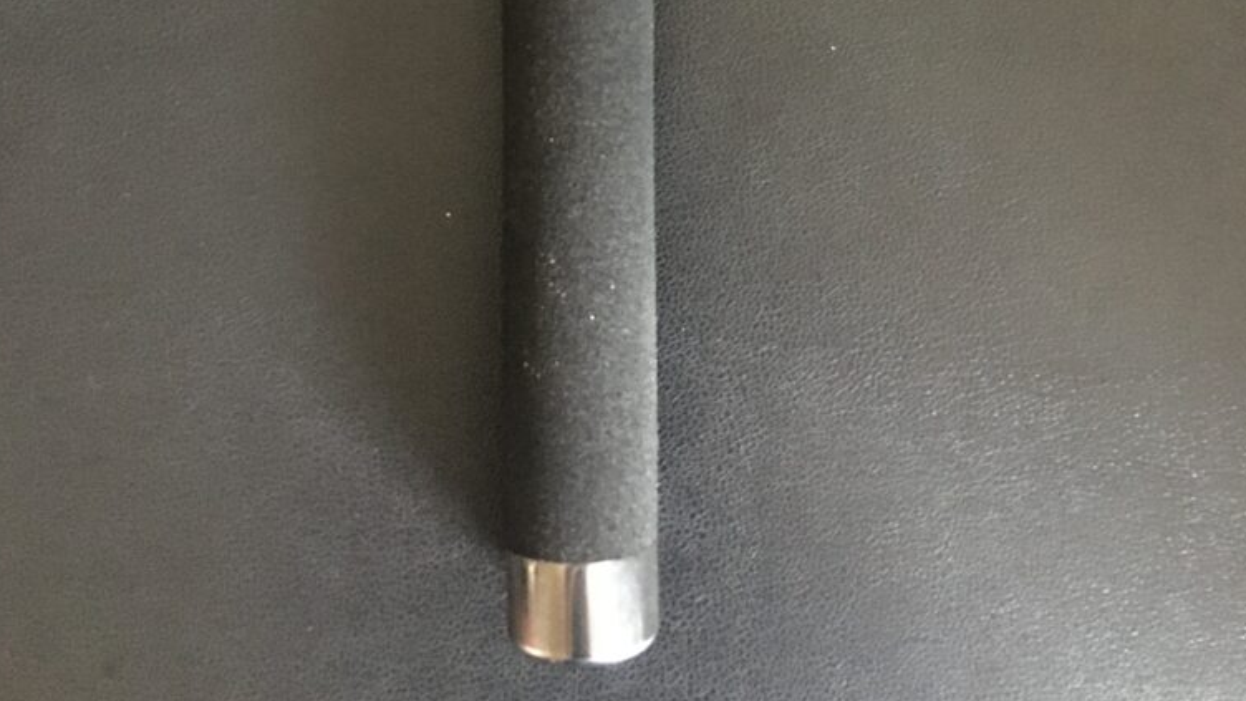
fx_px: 1421
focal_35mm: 43
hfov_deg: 47.4
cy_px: -63
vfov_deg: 25.7
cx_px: 621
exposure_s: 1/17
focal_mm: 4.15
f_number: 2.2
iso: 800
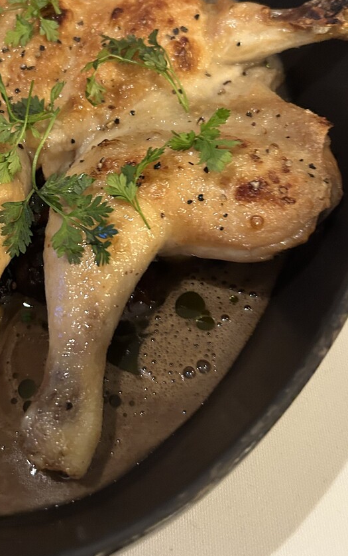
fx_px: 637
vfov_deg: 46.7
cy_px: 205
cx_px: 59
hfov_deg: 29.7
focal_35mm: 42
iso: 640
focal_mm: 5.7
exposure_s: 1/40
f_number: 1.5
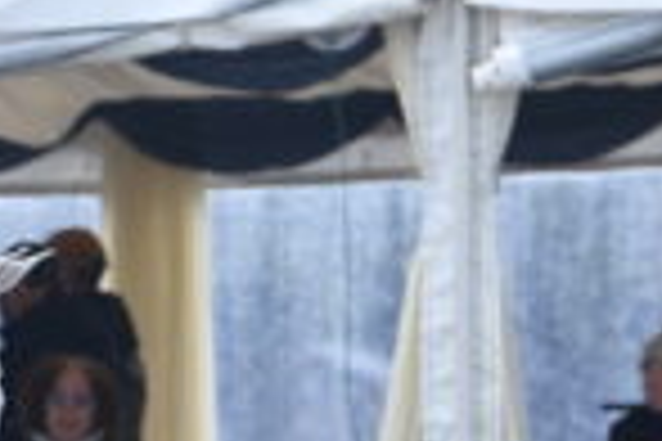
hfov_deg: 2.8
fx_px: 13533
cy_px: 657
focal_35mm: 736
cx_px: -491
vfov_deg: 1.9
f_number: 6.3
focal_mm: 180
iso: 1600
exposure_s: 1/640
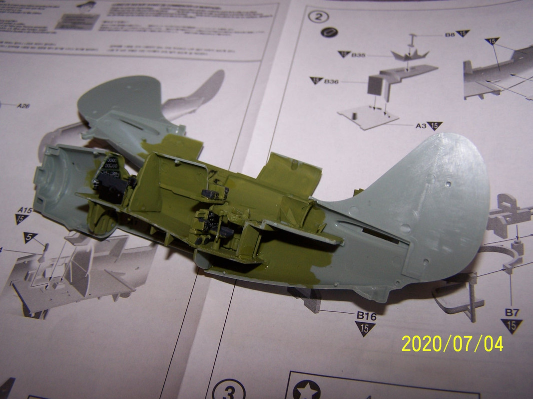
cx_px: 266
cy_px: 200
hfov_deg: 49.0
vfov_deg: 37.7
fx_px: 585
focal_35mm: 38
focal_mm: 6.3
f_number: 2.8
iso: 80
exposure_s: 1/60
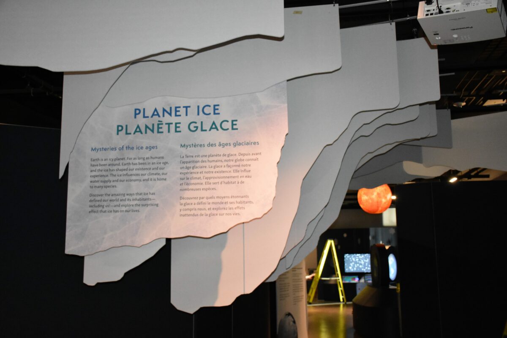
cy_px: 169
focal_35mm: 36
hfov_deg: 53.1
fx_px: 507
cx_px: 254
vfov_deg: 36.9
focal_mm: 24
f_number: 3.8
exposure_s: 1/60
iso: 4000
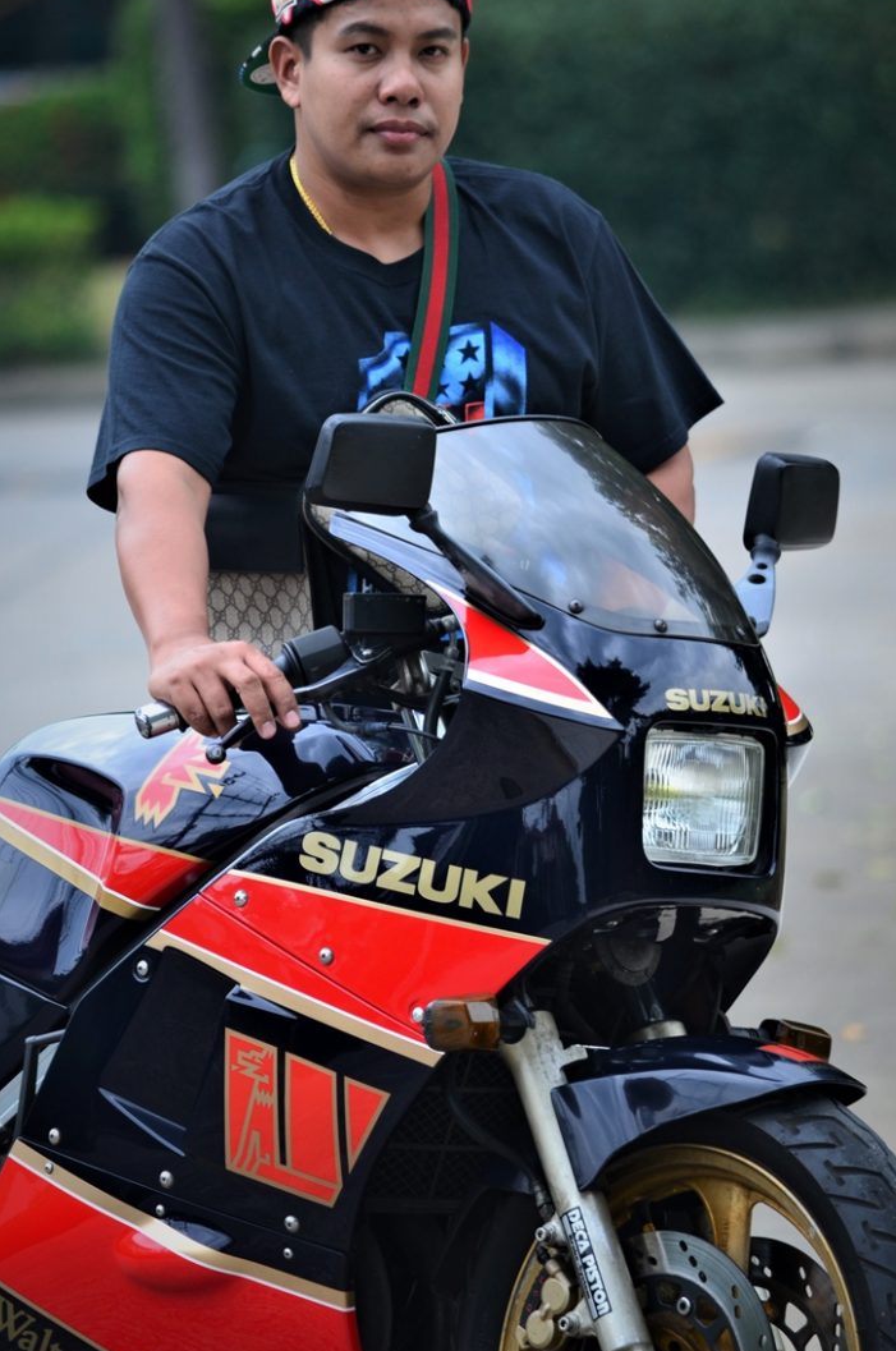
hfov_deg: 3.1
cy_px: 628
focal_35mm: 444
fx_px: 16635
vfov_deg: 4.7
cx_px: 469
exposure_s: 1/320
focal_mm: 270
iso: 400
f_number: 5.6
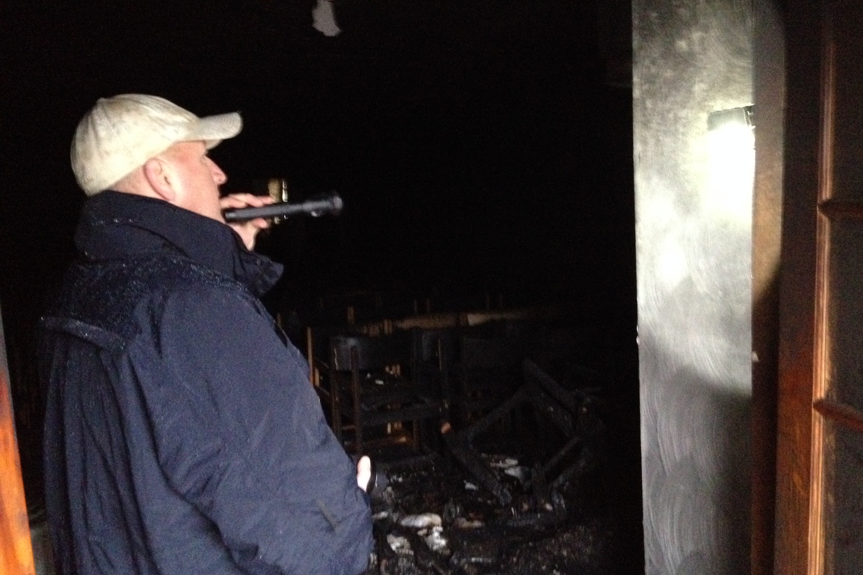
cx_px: 437
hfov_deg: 51.9
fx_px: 887
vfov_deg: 35.9
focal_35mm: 37
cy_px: 278
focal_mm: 4.28
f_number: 2.4
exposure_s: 1/15
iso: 800
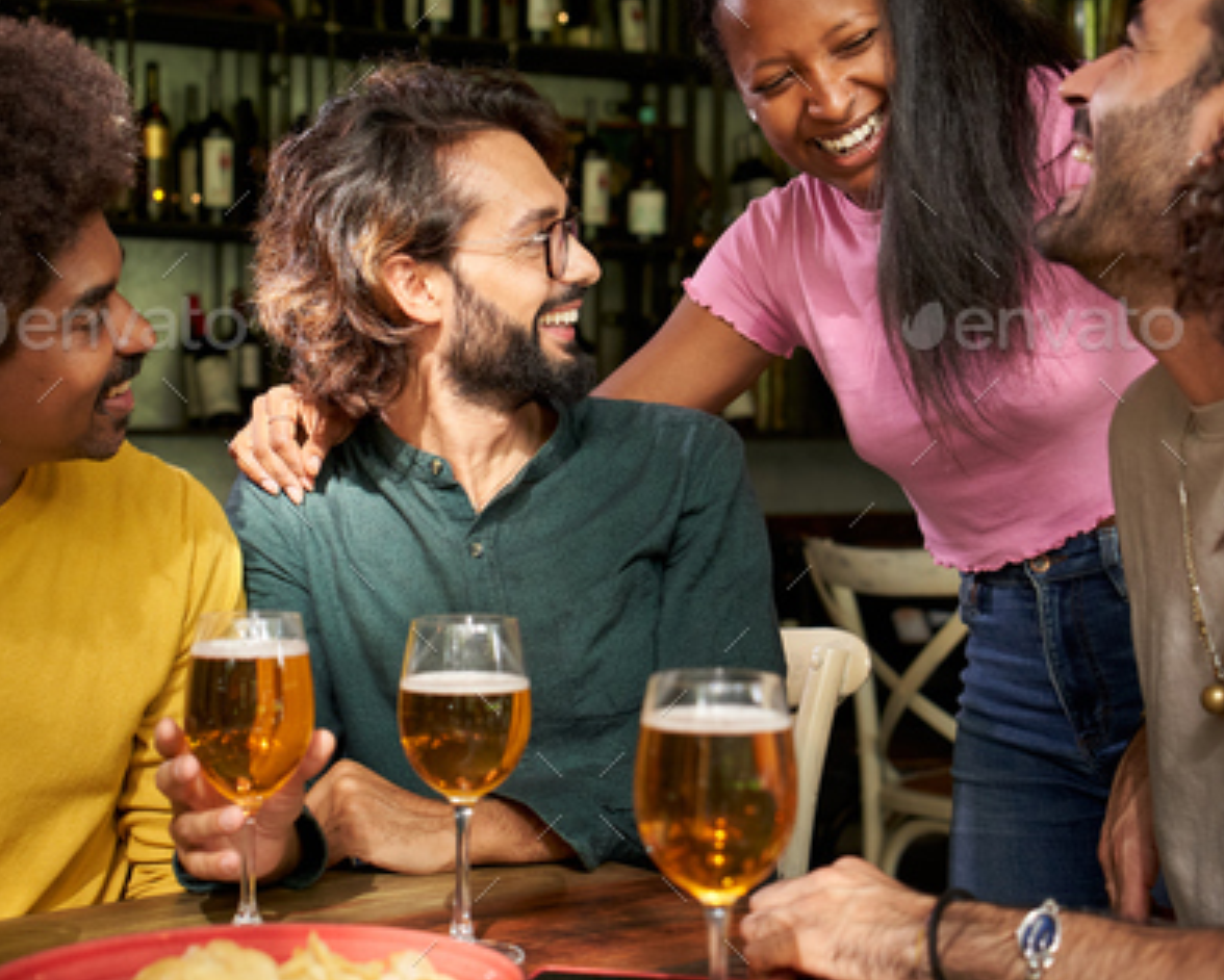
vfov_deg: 21.3
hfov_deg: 26.4
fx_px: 2610
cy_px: 473
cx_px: 565
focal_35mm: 72
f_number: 4
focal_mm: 51
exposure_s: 1/400
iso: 1000
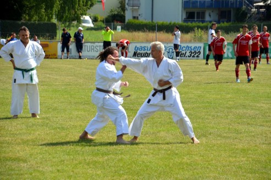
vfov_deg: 7.0
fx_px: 1464
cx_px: 136
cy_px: 90
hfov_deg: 10.6
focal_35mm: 195
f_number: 9
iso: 100
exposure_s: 1/320
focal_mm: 130
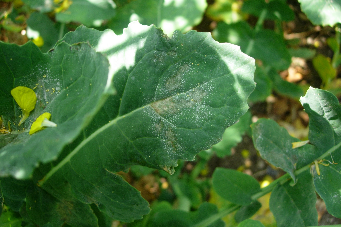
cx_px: 169
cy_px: 105
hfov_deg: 48.5
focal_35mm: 40
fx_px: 379
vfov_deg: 33.4
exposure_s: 1/171
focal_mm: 7.8
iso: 64
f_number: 2.8
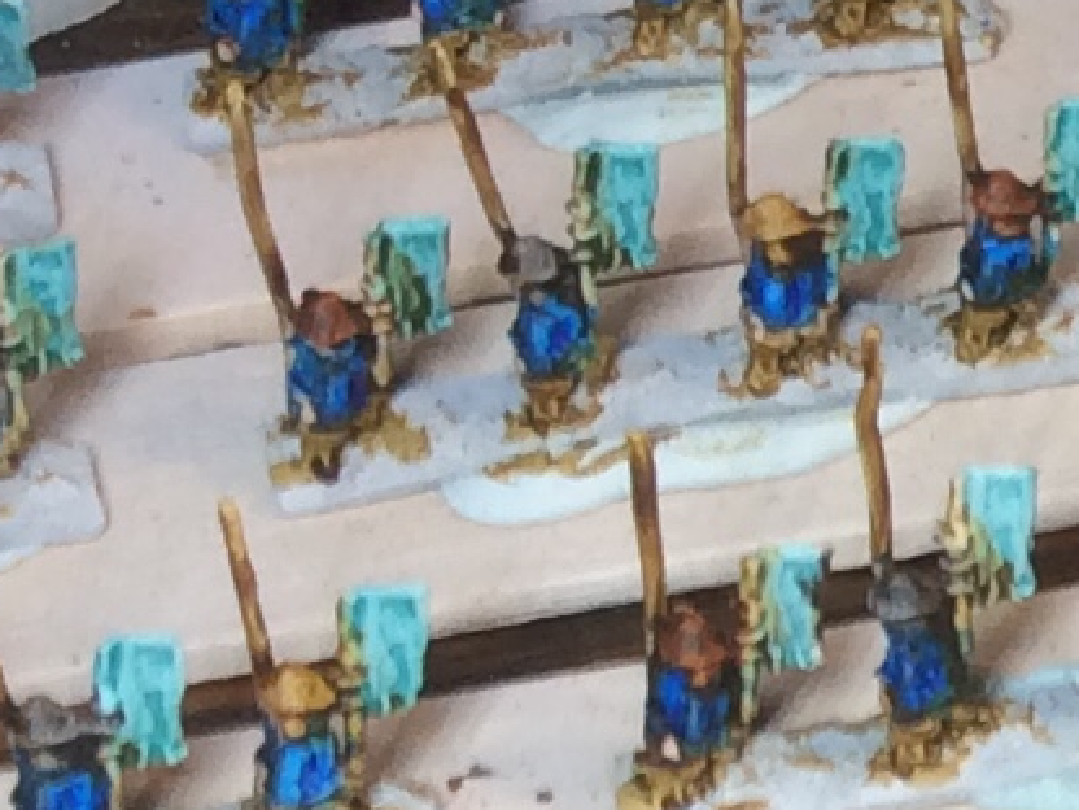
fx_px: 6203
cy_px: 919
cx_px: 2908
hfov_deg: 8.7
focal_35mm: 199
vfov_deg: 7.4
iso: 32
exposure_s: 1/33
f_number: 2.4
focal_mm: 3.3
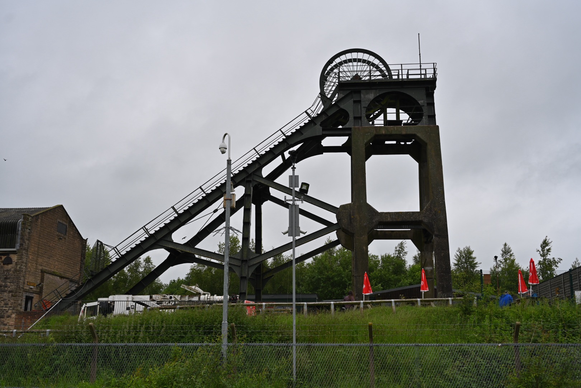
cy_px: 194
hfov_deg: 50.7
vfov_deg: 35.1
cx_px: 290
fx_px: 613
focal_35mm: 38
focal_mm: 38
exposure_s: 1/1600
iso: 100
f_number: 4
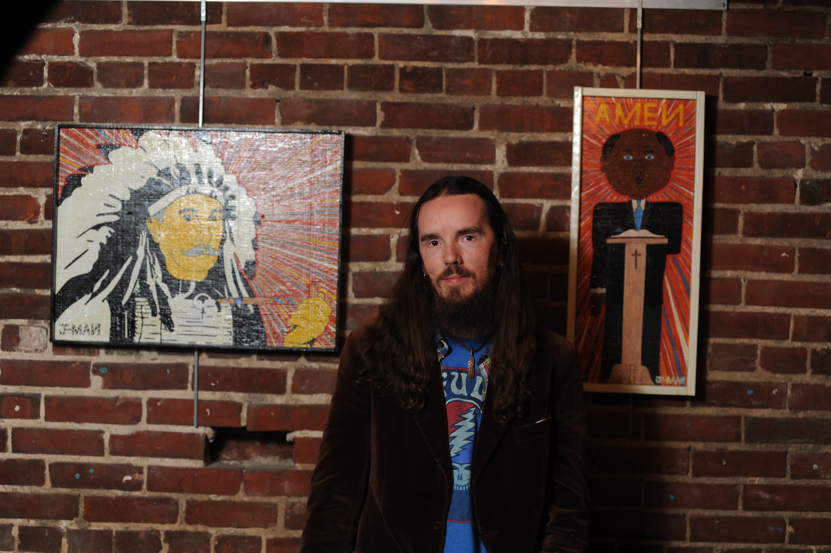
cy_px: 276
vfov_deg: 17.0
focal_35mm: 80
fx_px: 1845
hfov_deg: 25.4
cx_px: 416
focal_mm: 80
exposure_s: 1/80
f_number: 4
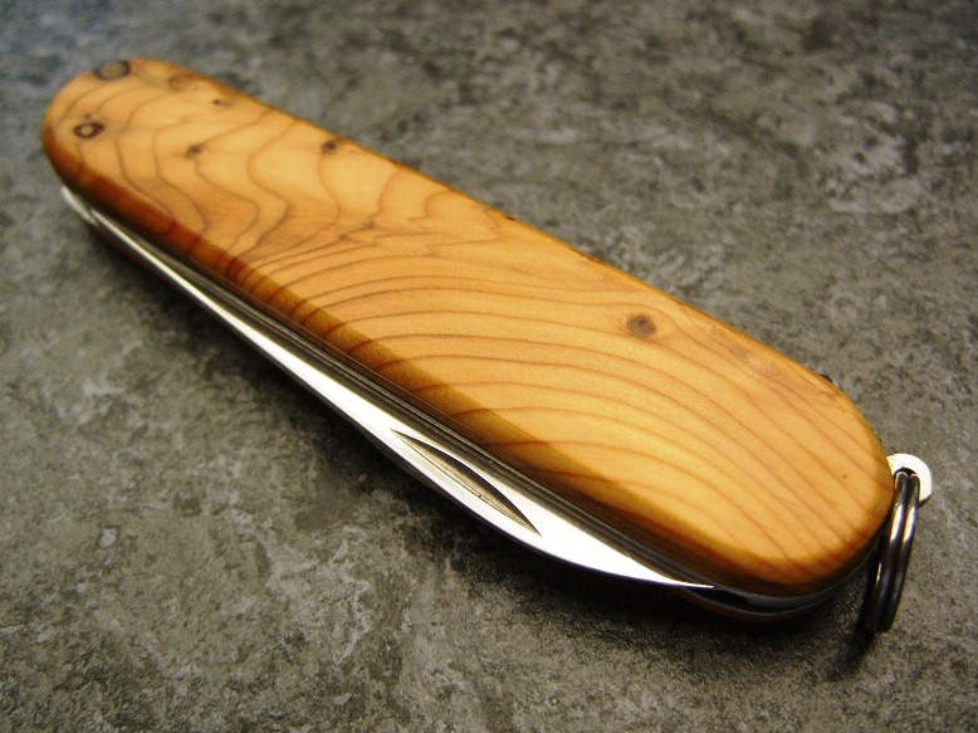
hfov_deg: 51.4
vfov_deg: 39.6
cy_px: 365
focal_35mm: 36
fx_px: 1017
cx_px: 483
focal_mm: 7.8
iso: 100
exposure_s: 1/60
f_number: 2.8
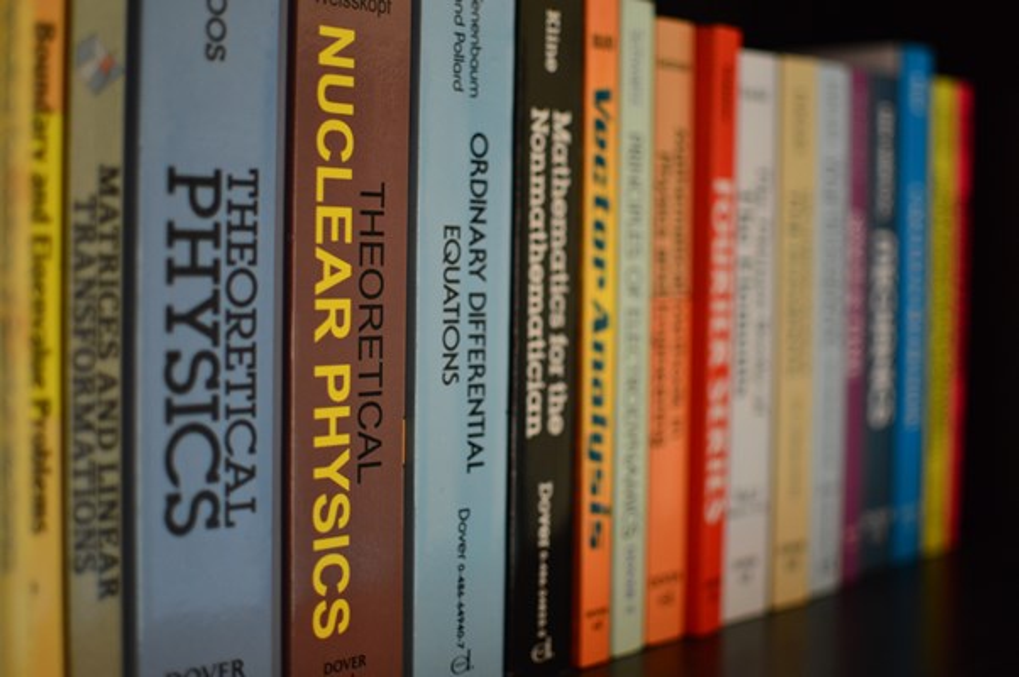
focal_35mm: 52
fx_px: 1484
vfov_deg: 25.7
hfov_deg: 37.9
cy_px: 338
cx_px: 510
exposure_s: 1/40
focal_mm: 35
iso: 800
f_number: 1.8
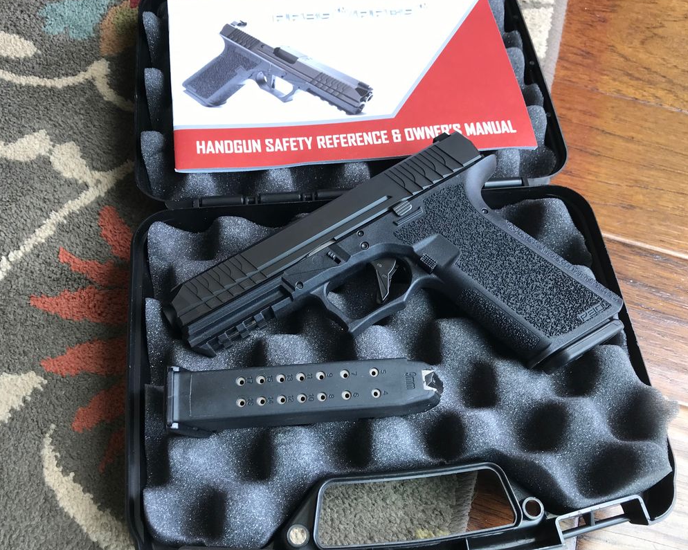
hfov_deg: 54.2
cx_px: 324
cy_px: 268
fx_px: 672
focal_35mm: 33
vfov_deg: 44.5
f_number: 1.8
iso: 25
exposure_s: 1/60
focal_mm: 3.99
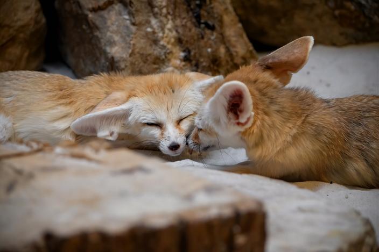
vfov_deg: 9.0
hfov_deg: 13.4
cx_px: 190
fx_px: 1610
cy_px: 126
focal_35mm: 153
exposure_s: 1/160
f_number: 4.8
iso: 900
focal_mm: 102
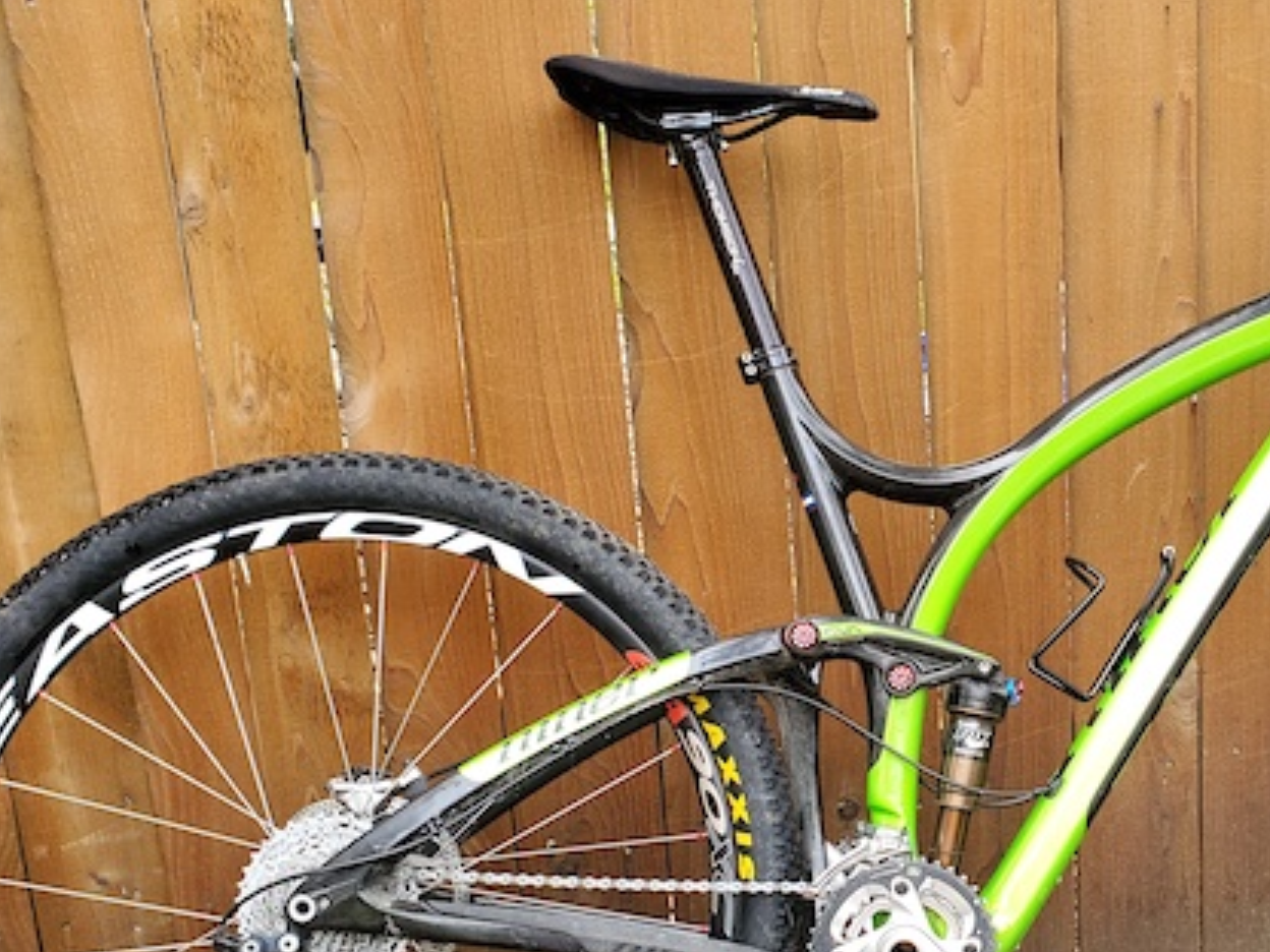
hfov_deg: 36.4
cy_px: 653
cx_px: 1075
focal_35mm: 50
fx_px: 1834
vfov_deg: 28.9
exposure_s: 1/120
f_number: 2.4
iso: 100
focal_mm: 4.3
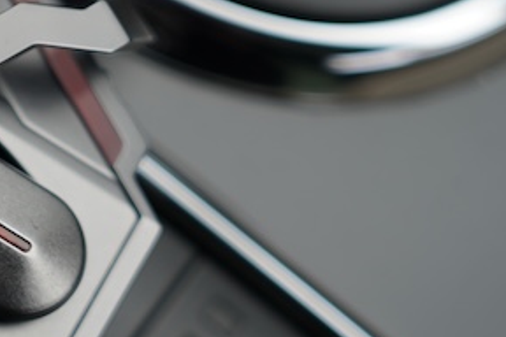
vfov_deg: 3.8
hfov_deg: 5.6
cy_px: 45
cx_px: -199
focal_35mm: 364
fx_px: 5116
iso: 125
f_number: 4
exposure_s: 1/125
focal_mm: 105
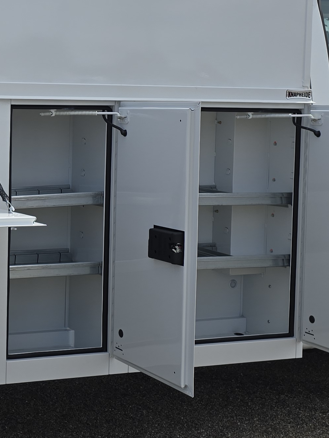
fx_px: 874
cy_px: 151
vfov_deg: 28.0
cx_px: -78
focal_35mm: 69
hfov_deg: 19.9
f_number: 1.7
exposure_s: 1/1024
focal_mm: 6.3
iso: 12
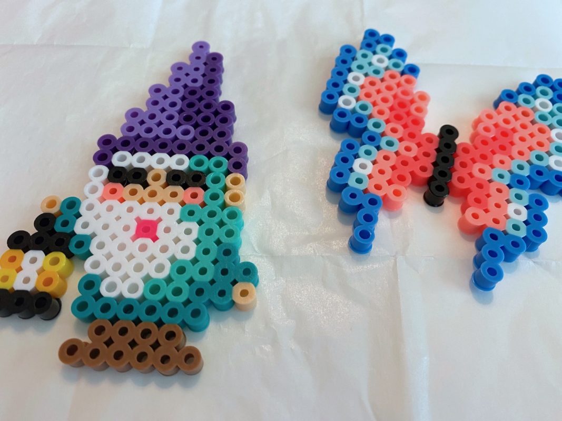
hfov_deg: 67.3
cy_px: 210
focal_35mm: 26
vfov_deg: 53.1
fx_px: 422
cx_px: 281
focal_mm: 4.25
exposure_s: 1/60
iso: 125
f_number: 1.8
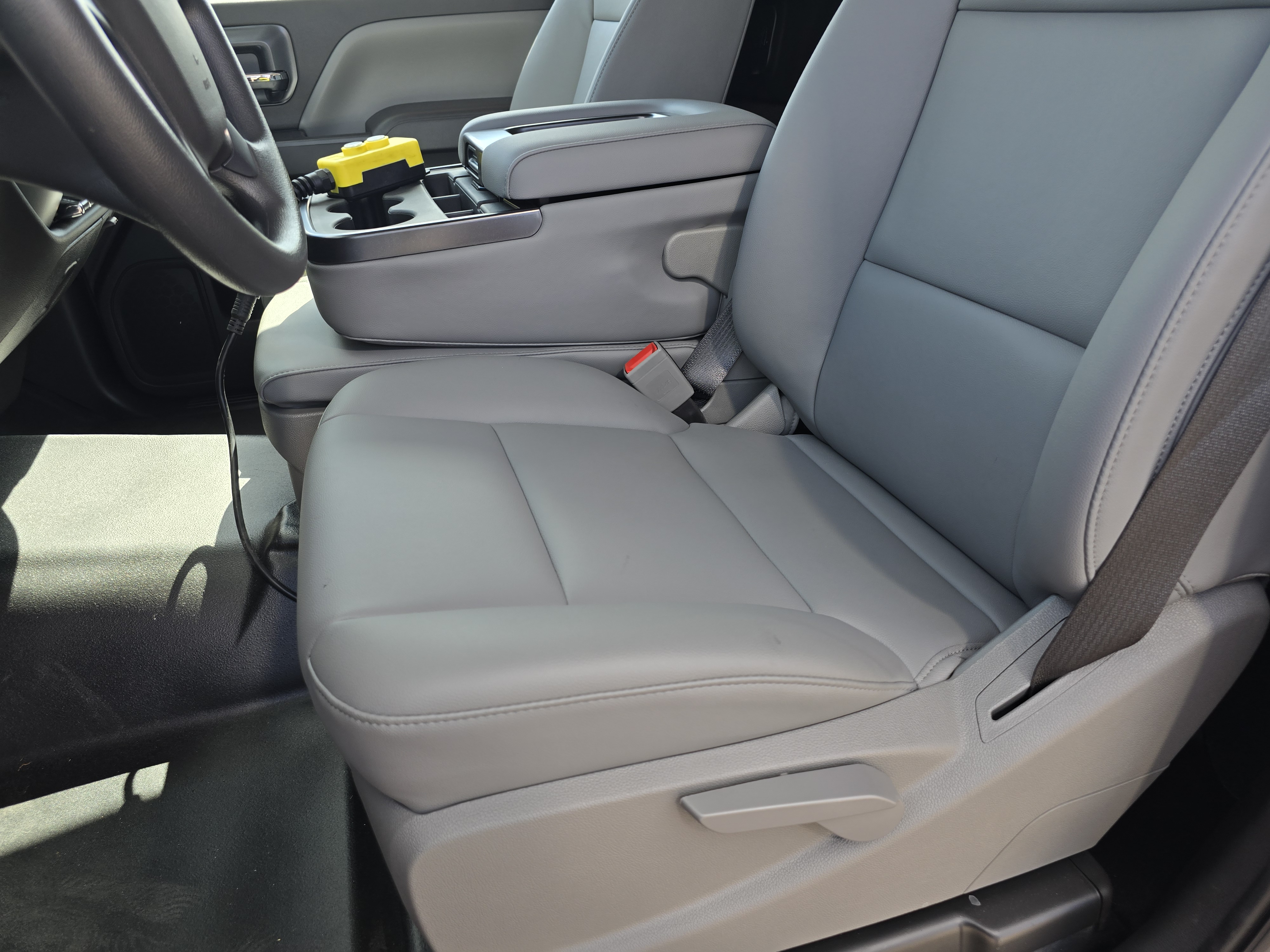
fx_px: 844
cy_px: 476
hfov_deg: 73.9
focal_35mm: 23
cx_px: 635
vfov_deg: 58.9
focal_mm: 6.3
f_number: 1.7
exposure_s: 1/180
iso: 25
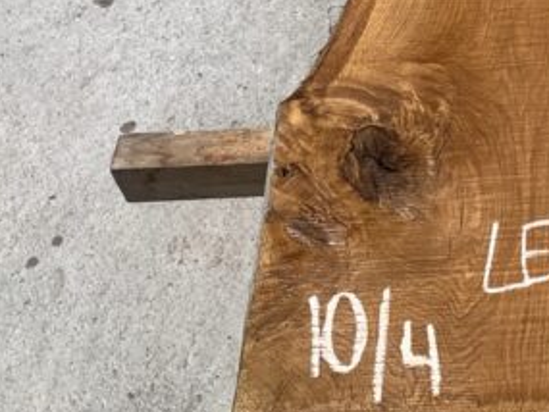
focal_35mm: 70
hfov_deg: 25.7
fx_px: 1111
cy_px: -100
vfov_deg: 19.6
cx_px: 607
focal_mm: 4.25
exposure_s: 1/4464
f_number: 1.8
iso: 25
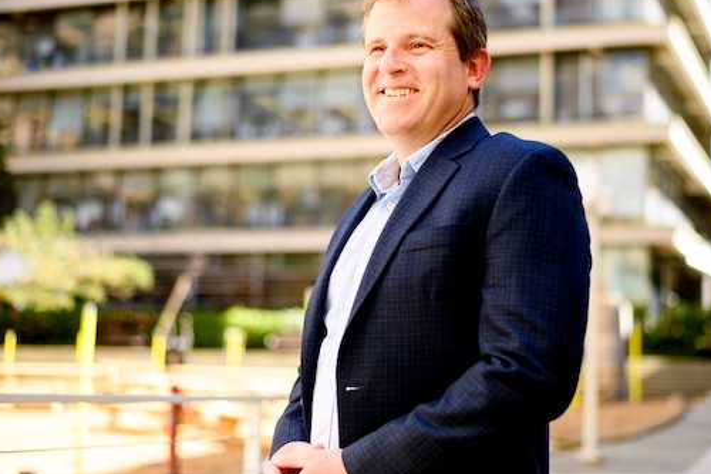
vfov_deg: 22.6
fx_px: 1185
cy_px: 196
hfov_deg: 33.4
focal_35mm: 60
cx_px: 381
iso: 800
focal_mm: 50
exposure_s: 1/4000
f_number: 2
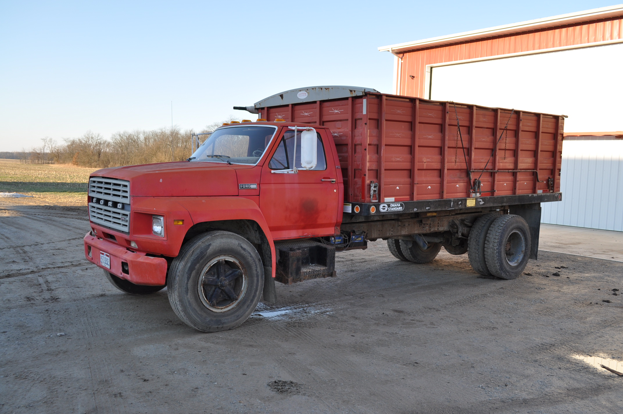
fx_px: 570
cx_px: 312
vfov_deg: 39.9
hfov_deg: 57.3
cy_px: 207
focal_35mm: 33
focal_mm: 22
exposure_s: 1/160
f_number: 6.3
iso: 200
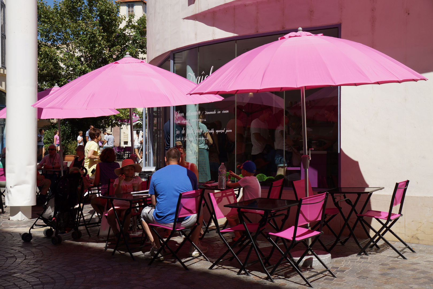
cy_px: 144
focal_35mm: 42
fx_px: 505
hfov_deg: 46.4
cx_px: 216
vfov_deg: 31.9
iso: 100
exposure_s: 1/640
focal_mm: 28
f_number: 6.3
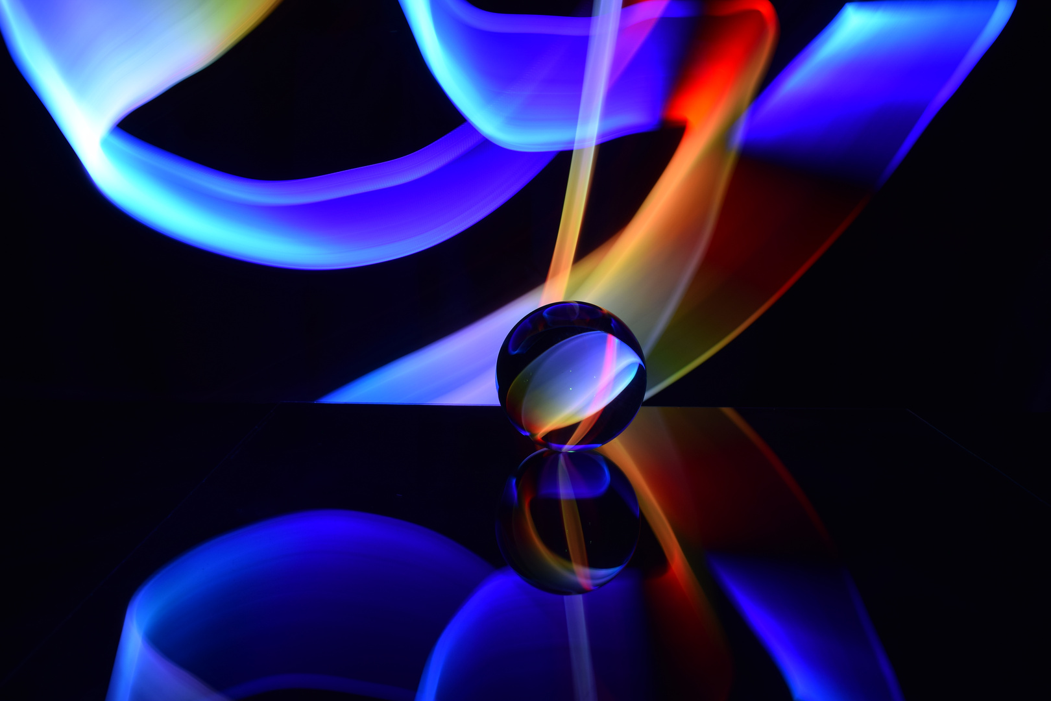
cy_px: 350
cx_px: 526
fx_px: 876
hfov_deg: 61.9
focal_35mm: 30
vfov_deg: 43.6
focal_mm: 20
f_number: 8
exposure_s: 10.2
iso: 100
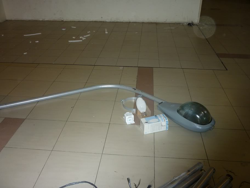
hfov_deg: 55.4
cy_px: 94
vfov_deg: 42.9
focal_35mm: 33
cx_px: 125
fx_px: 238
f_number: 2.8
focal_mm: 5.5
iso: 160
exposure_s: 1/60
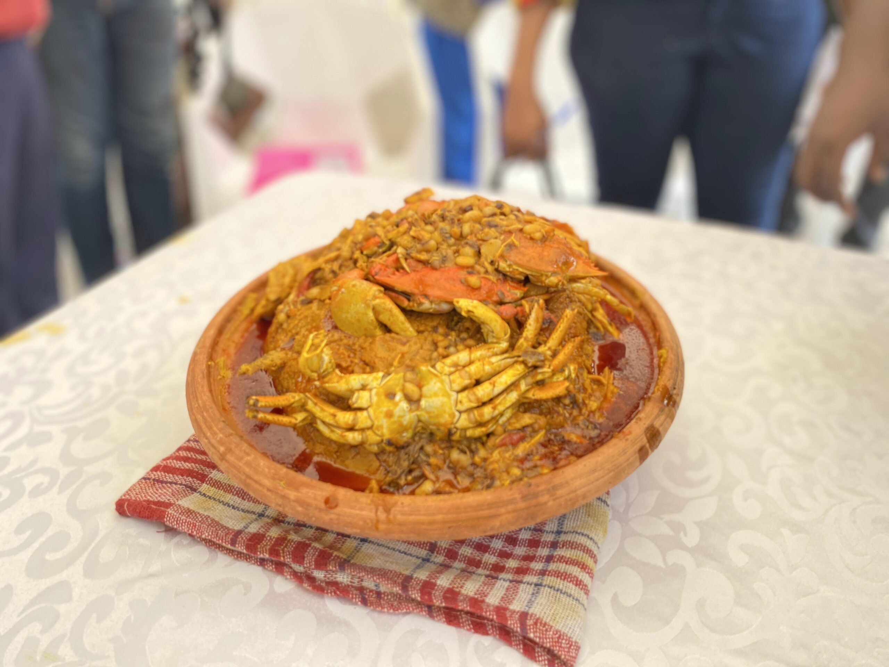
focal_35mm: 26
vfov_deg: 53.1
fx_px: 668
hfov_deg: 67.3
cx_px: 444
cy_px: 334
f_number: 1.8
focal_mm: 4.25
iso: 32
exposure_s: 1/241
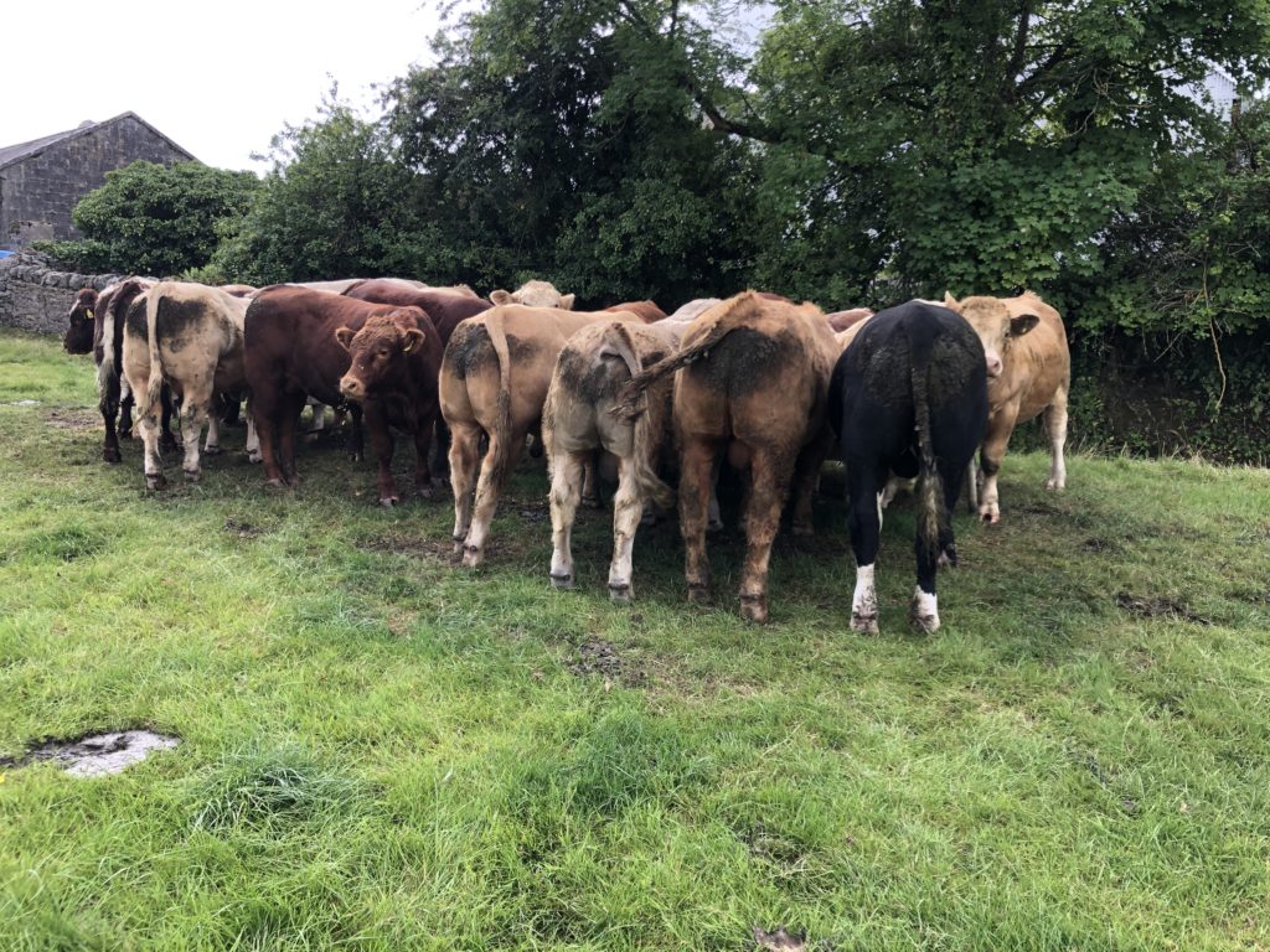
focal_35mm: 28
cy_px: 476
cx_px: 635
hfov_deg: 63.4
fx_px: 1027
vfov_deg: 49.7
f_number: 1.8
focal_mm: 3.99
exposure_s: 1/273
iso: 20
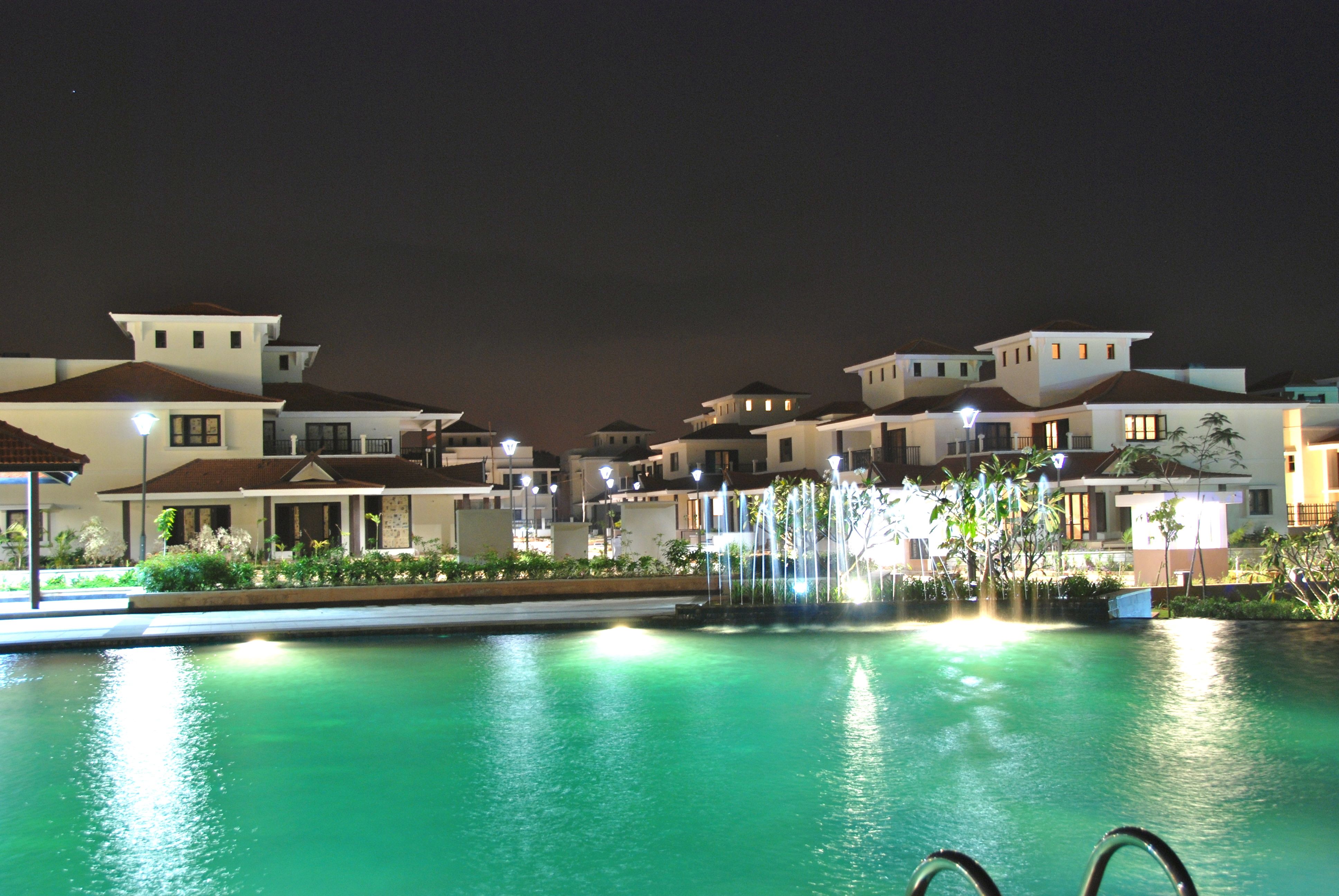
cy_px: 448
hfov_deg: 49.5
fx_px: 1452
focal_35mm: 39
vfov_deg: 34.3
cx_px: 670
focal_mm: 26
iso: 200
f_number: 4
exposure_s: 2.2
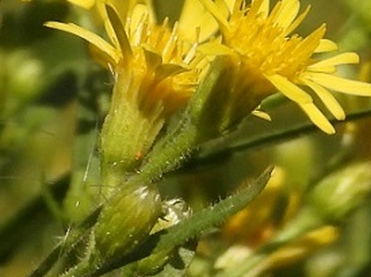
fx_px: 11029
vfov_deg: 1.4
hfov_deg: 1.9
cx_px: 481
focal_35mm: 1030
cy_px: -24
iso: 100
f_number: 4
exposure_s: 1/1250
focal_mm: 30.5
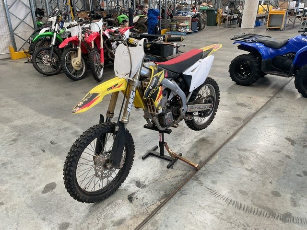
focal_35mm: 29
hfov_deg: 61.7
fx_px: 257
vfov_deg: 48.2
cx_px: 154
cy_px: 115
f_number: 1.8
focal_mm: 3
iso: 50
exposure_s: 1/100
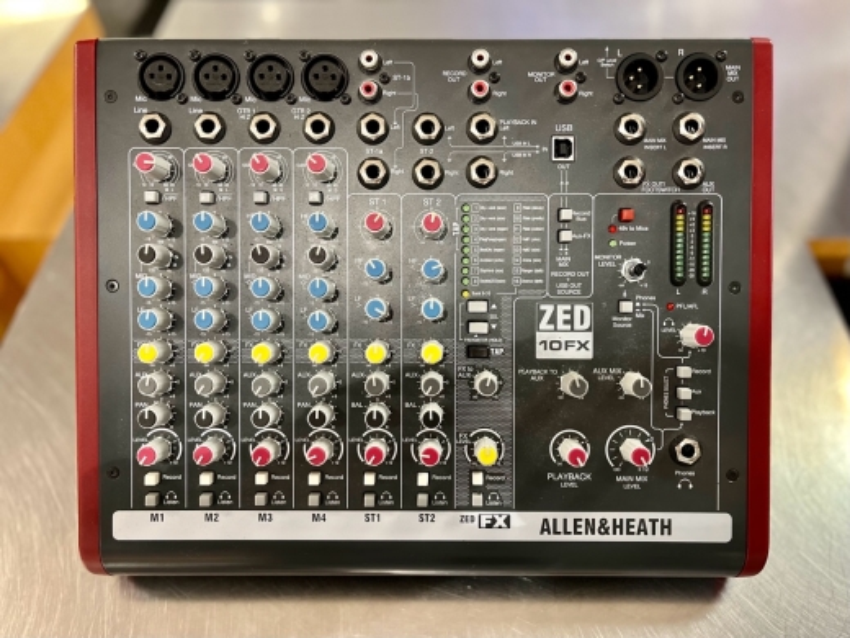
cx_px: 425
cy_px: 319
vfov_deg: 53.1
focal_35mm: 26
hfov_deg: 67.3
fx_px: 638
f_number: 1.6
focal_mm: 5.1
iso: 320
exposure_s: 1/55
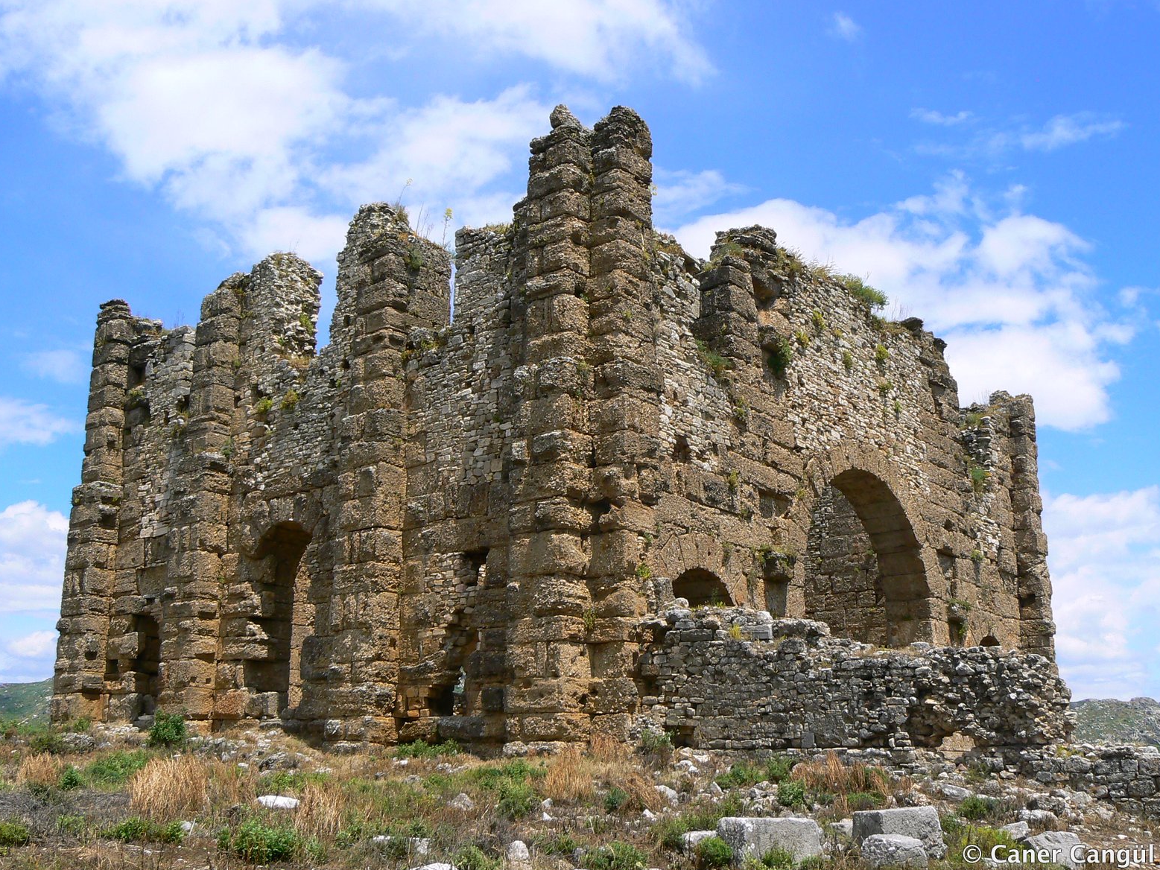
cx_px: 586
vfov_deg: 38.7
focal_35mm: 37
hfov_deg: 50.1
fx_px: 1240
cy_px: 445
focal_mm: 6
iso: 80
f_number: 8
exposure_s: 1/320
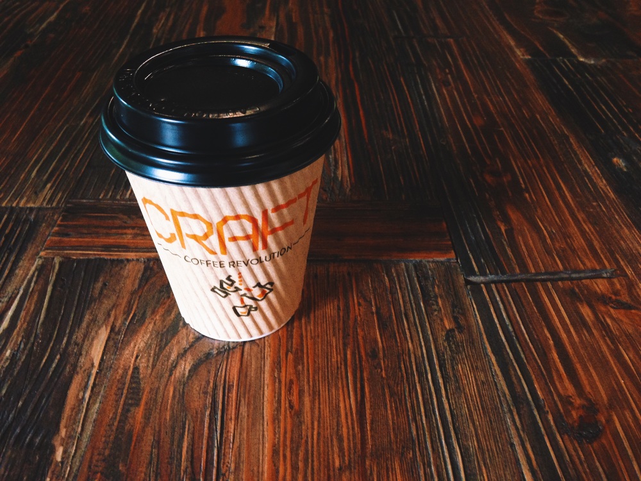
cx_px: 320
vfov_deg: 42.9
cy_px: 240
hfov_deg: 55.4
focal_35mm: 33
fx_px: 611
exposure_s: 1/20
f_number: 2.4
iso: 320
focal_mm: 4.12
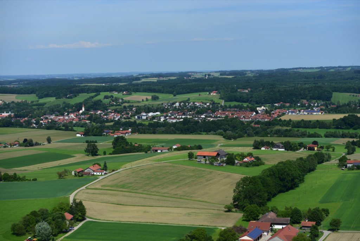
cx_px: 180
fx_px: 700
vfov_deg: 19.5
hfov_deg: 28.8
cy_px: 120
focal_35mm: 70
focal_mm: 70
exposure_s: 1/4000
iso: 360
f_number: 5
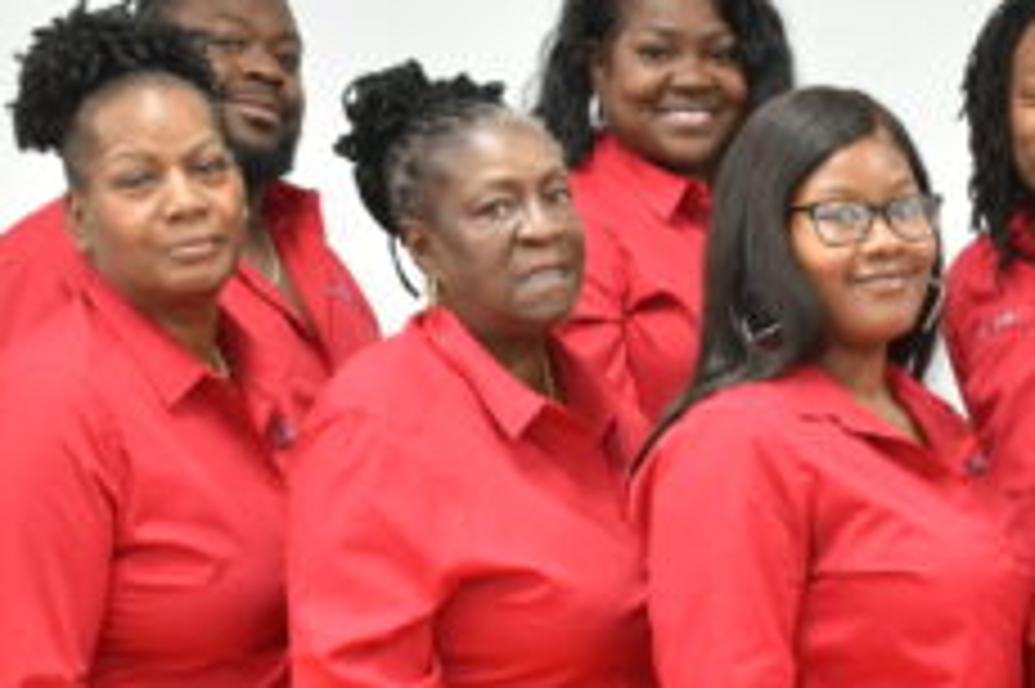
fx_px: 3936
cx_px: 1030
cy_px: 818
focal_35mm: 137
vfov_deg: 9.9
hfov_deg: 14.7
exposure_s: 1/30
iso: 1100
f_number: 4.2
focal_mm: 28
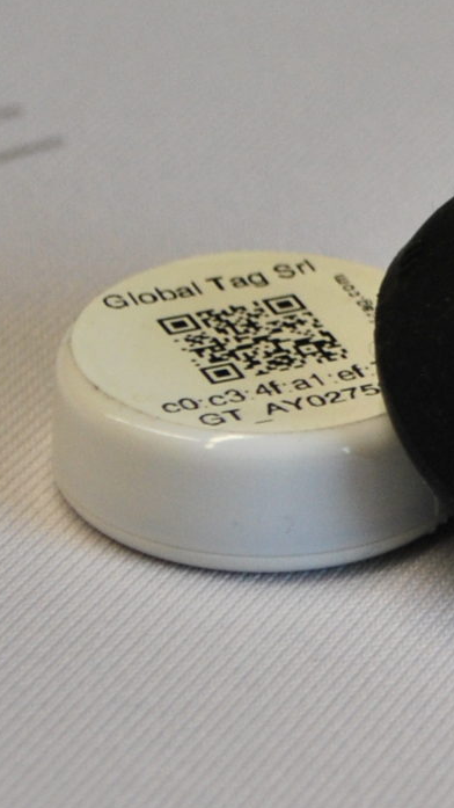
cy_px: 276
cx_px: 735
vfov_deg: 9.3
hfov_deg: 5.2
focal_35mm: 231
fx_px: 4944
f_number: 5.3
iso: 400
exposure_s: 1/60
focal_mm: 40
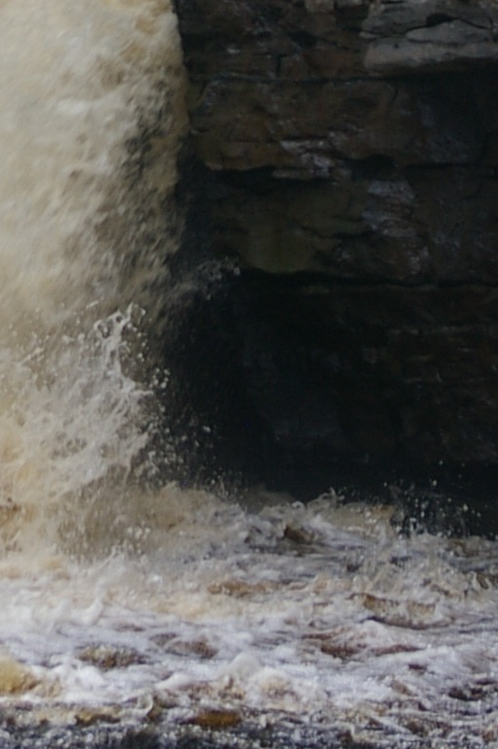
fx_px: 6689
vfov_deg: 6.3
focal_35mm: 322
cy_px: -557
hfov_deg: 4.3
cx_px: -100
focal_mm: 55
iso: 200
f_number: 6.7
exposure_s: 1/90
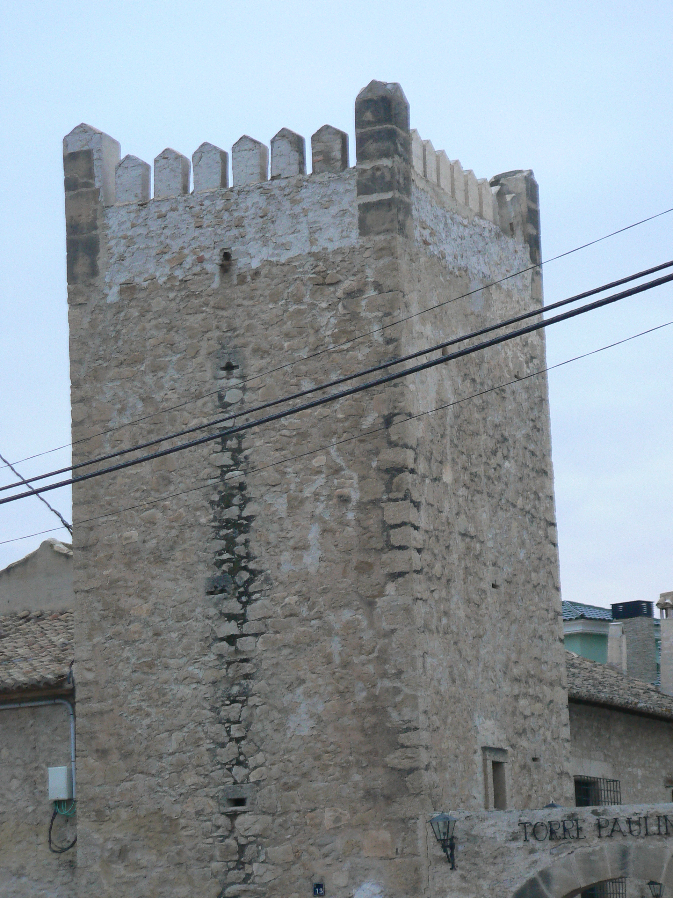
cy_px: 449
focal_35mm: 102
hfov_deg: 14.5
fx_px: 2644
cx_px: 336
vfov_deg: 19.3
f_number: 3.2
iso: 125
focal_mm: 16.9
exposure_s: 1/30
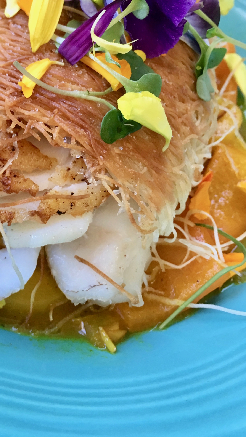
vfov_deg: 45.5
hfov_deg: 26.4
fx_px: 510
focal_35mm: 44
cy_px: 138
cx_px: 35
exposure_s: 1/30
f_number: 2.2
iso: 40
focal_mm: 4.15
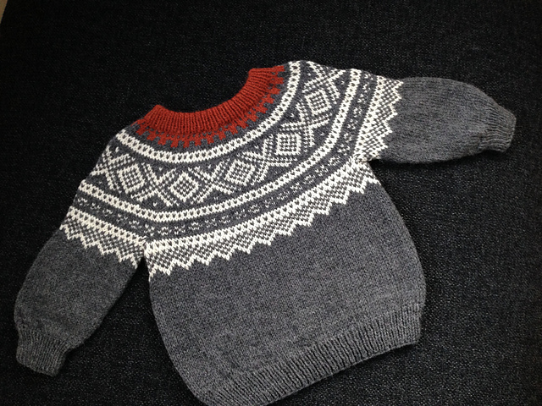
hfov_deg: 55.4
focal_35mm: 33
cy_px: 203
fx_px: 517
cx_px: 271
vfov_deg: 42.9
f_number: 2.4
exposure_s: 1/20
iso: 160
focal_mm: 4.12
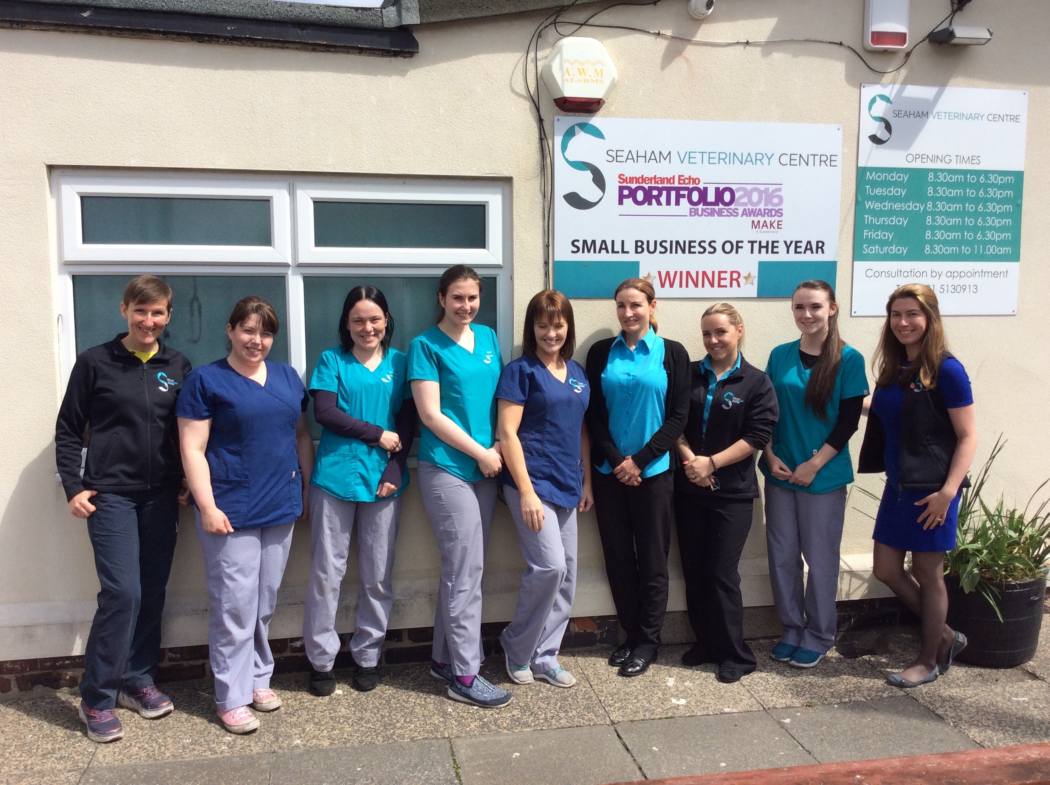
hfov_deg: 56.9
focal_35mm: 32
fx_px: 969
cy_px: 392
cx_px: 525
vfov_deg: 44.1
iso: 32
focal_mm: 3.3
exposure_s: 1/1590
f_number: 2.4
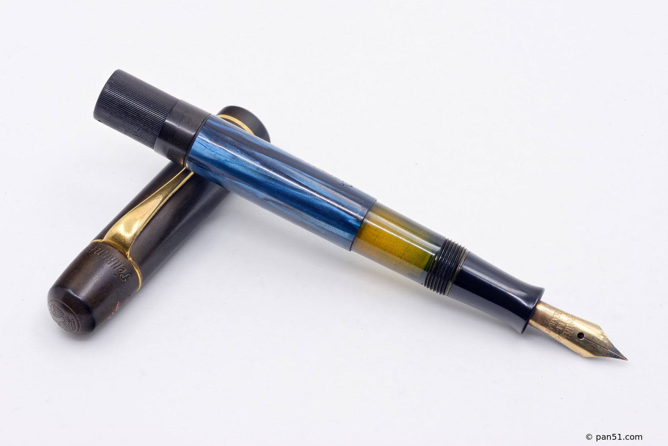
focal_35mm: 105
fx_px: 1949
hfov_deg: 19.4
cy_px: 223
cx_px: 334
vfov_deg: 13.1
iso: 800
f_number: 22
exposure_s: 1/4
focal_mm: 105
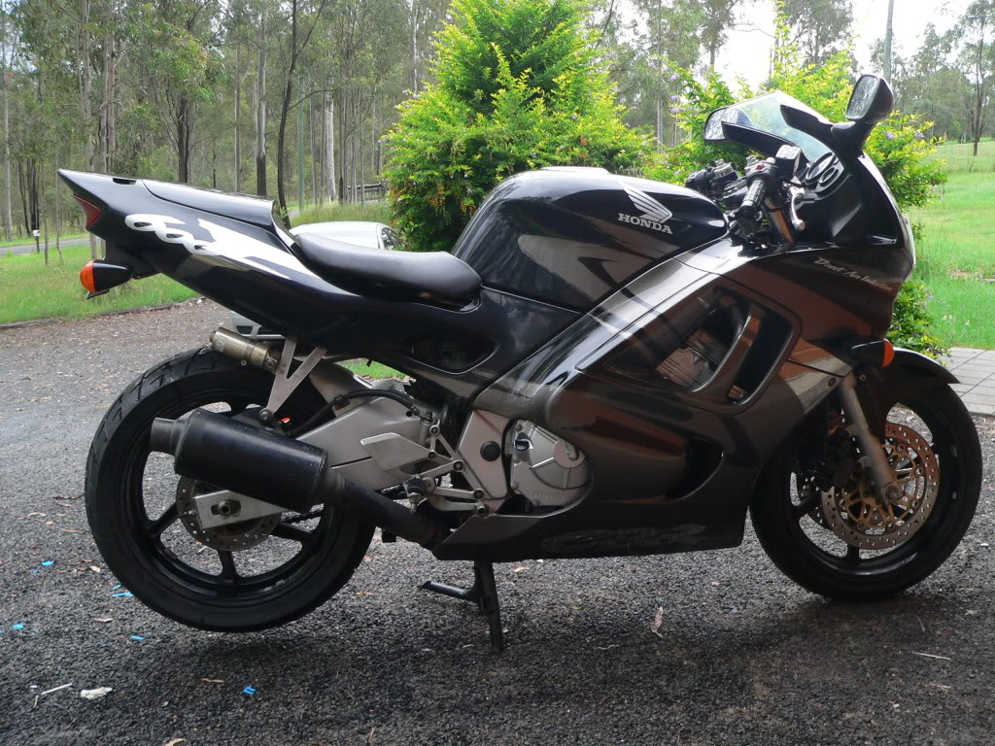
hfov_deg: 51.4
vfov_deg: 39.7
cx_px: 498
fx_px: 1035
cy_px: 373
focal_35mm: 36
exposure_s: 1/100
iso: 200
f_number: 2.8
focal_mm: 6
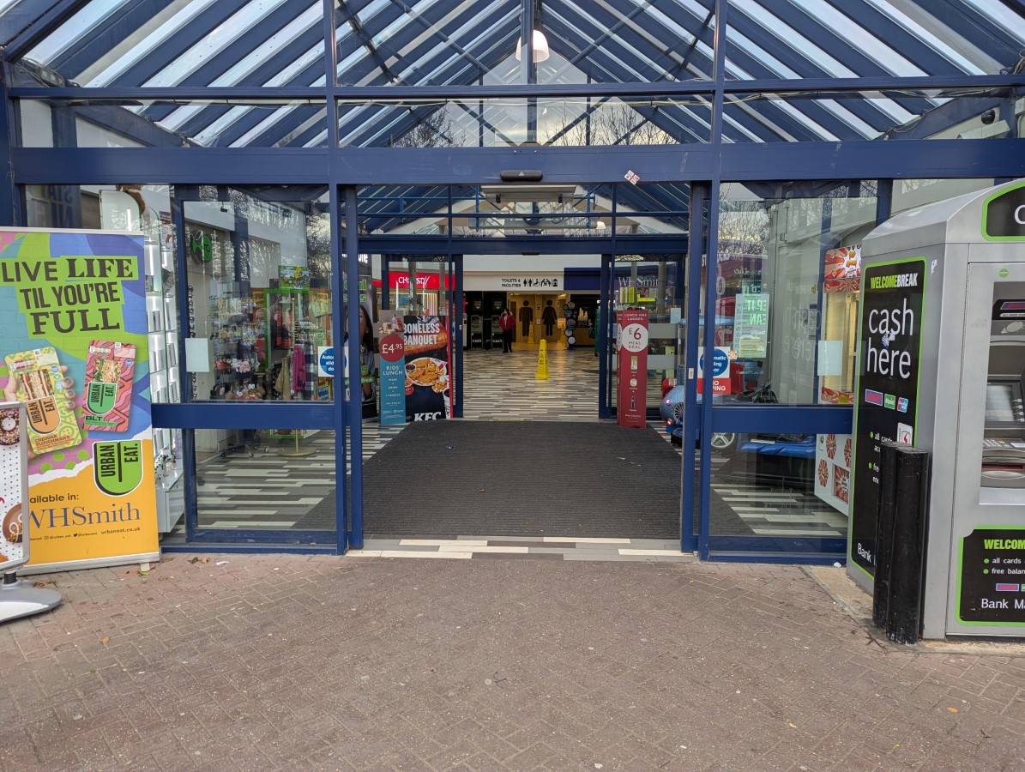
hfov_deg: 71.5
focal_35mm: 24
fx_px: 712
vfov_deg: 56.9
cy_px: 386
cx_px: 512
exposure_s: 1/147
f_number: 1.85
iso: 38
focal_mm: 6.81
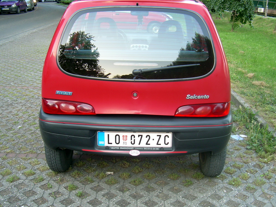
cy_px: 104
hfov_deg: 43.9
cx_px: 137
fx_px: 343
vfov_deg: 33.6
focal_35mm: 43
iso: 50
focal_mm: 6.3
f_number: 2.8
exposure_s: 1/14.7
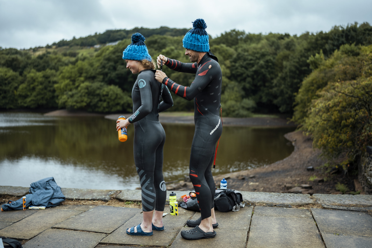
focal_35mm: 35
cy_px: 124
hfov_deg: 54.4
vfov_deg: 37.9
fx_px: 362
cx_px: 186
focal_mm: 35
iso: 125
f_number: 1.4
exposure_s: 1/800
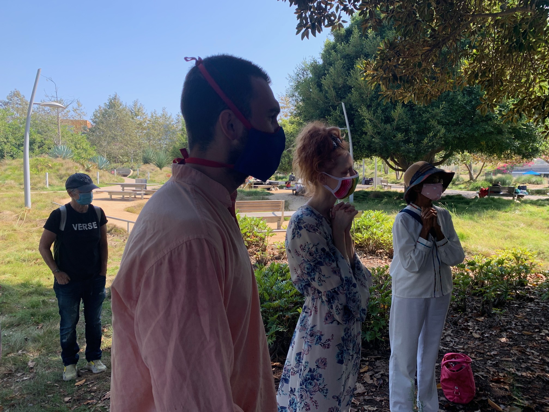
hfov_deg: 67.3
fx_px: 412
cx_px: 274
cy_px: 206
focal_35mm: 26
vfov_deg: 53.1
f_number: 1.8
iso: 25
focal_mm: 4.25
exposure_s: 1/497
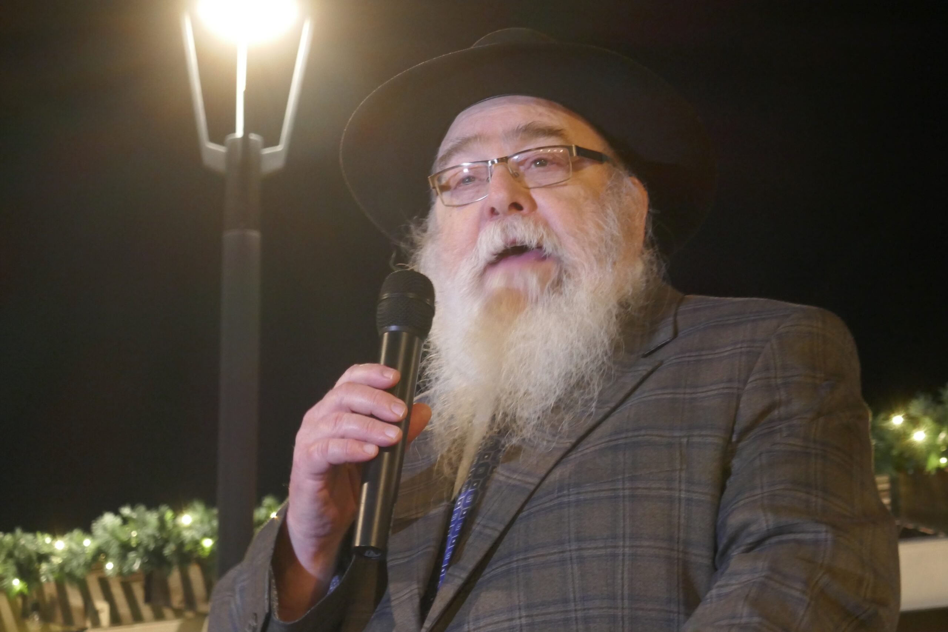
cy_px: 316
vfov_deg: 11.7
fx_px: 3081
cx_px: 474
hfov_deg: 17.5
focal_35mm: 117
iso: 1600
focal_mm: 42.8
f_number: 5.5
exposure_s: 1/8
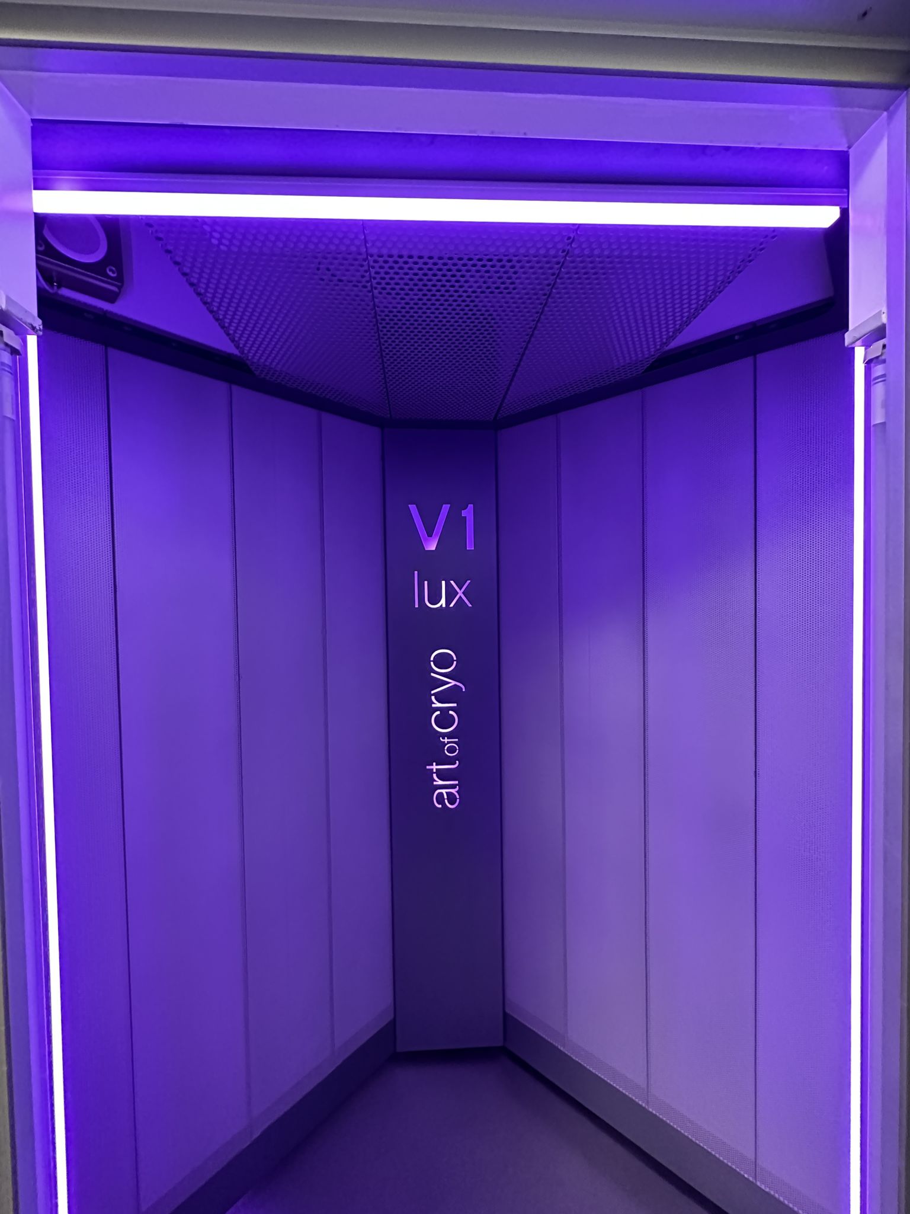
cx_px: 455
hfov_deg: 85.7
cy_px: 607
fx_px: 491
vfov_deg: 102.1
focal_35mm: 14
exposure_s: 1/50
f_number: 2.2
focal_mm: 2.22
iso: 1000
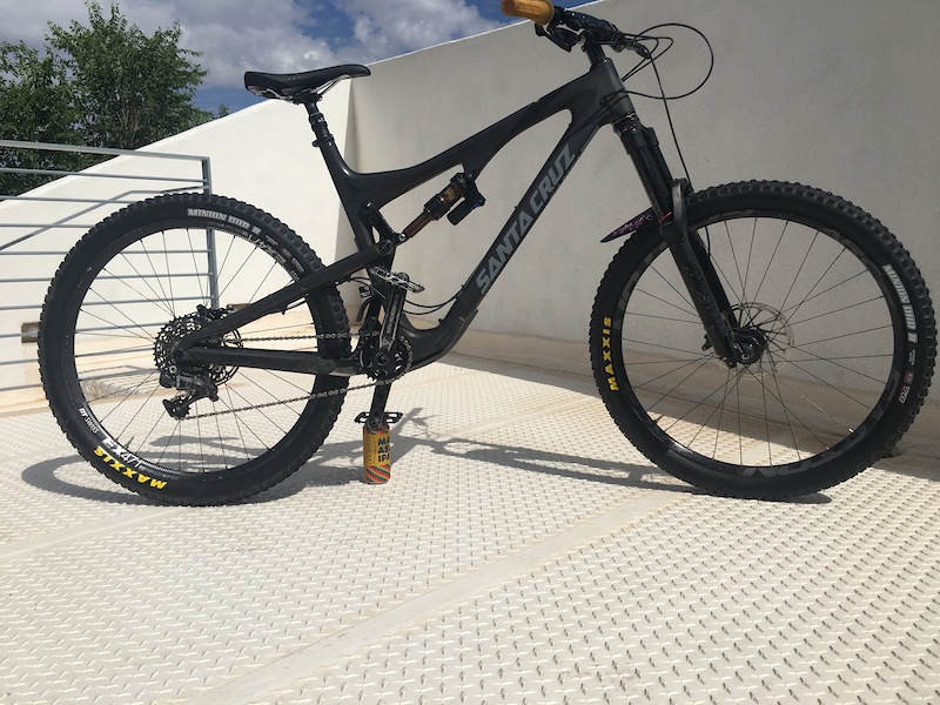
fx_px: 787
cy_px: 352
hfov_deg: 61.7
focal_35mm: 29
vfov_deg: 48.2
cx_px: 470
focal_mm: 4.15
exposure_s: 1/4525
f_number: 2.2
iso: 25
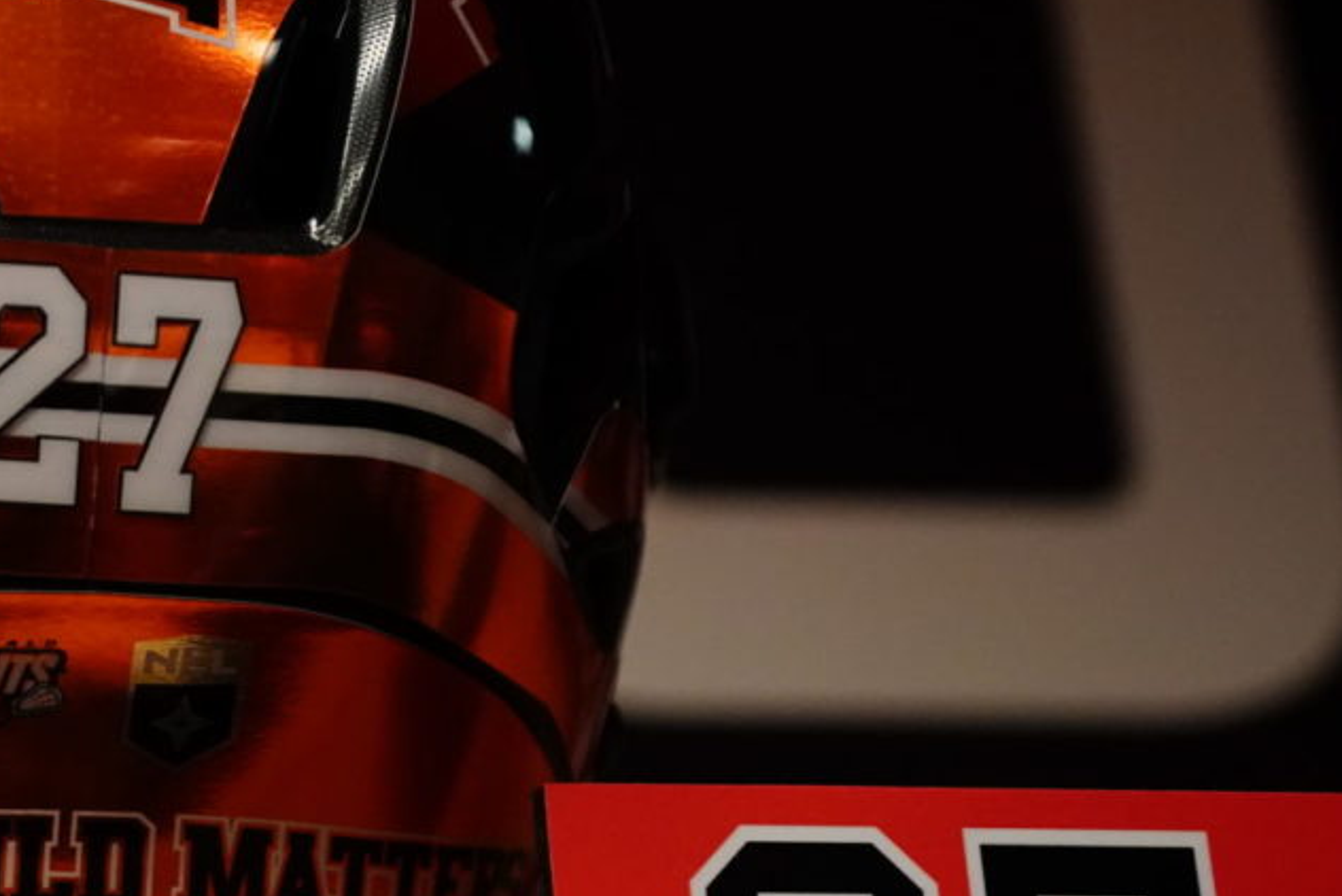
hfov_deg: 23.0
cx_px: 11
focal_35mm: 85
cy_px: 565
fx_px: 3170
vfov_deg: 16.1
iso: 4000
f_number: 2.8
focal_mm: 35
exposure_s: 1/320
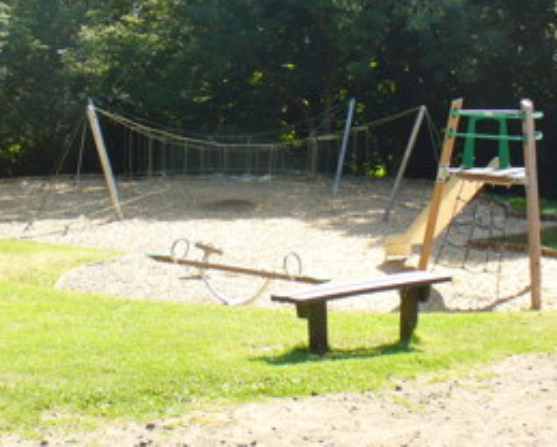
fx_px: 1189
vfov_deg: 21.1
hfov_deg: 26.3
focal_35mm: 72
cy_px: 110
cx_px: 225
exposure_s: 1/400
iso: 80
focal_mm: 6.1
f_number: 2.8
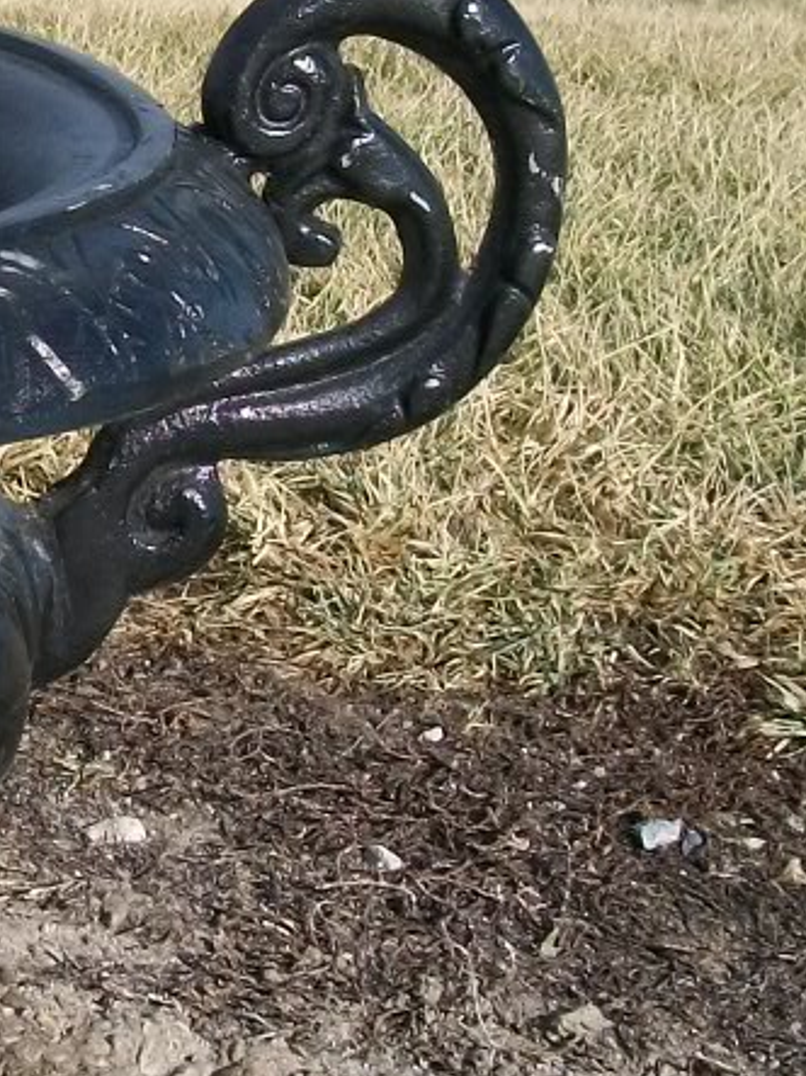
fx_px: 3230
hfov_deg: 13.4
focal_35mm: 104
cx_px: -413
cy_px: 364
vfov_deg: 18.9
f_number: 4.8
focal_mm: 6
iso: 80
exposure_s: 1/640
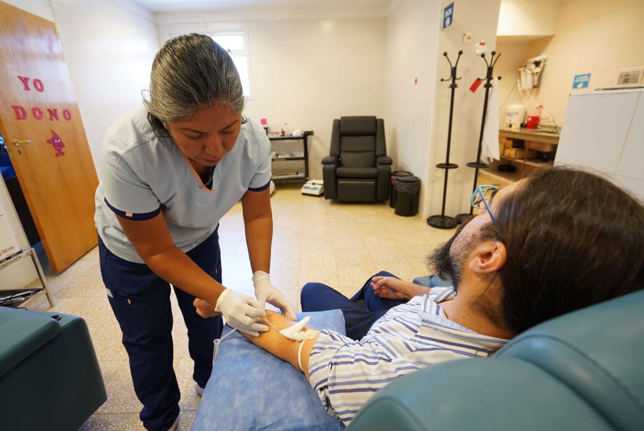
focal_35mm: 16
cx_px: 322
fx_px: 286
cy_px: 216
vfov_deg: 73.8
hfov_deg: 96.7
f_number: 4
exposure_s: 1/50
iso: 800
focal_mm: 16
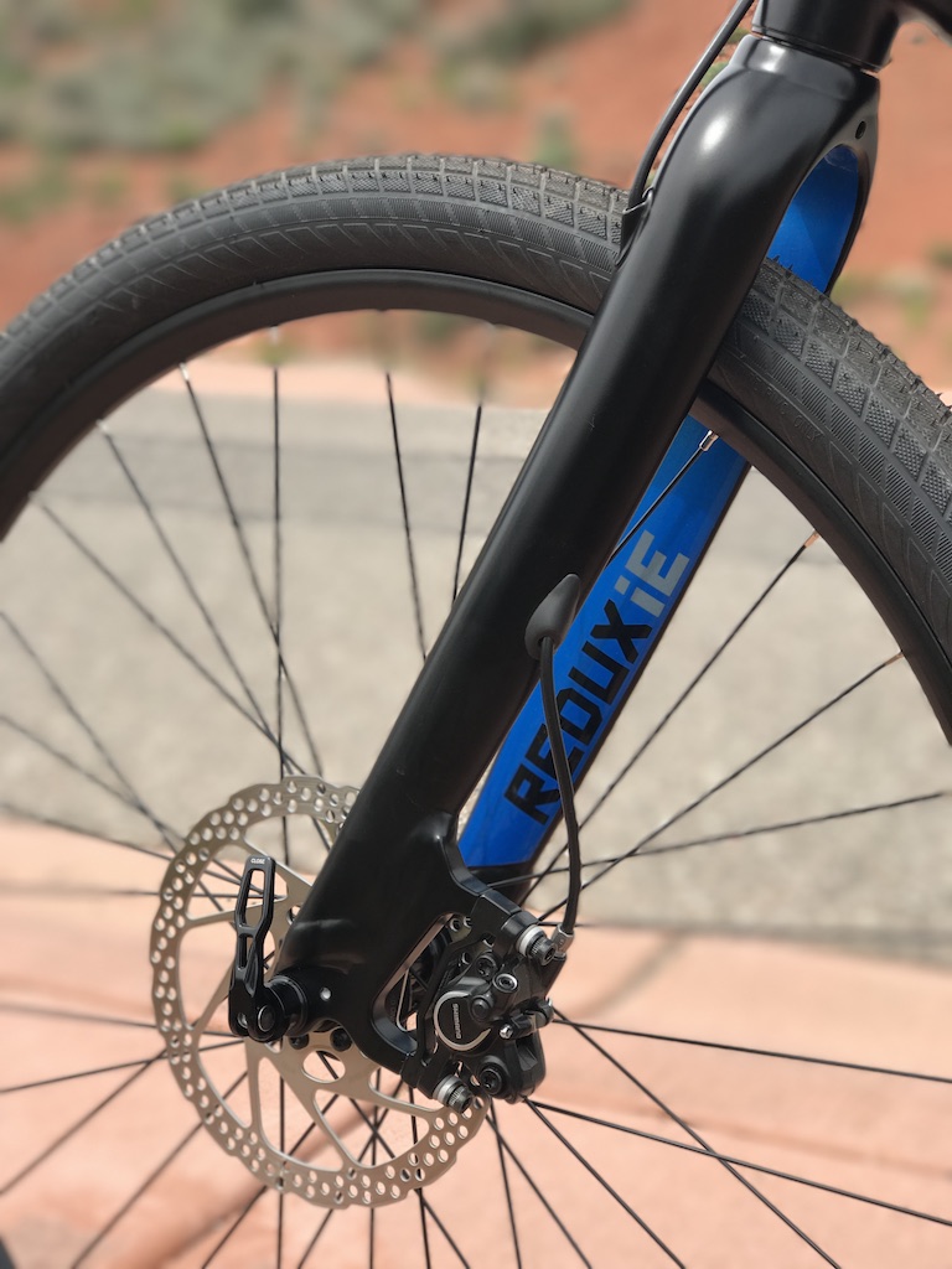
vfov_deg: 33.8
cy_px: 634
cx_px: 476
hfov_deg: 25.7
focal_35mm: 57
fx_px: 2090
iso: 20
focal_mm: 6.6
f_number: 2.8
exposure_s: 1/292
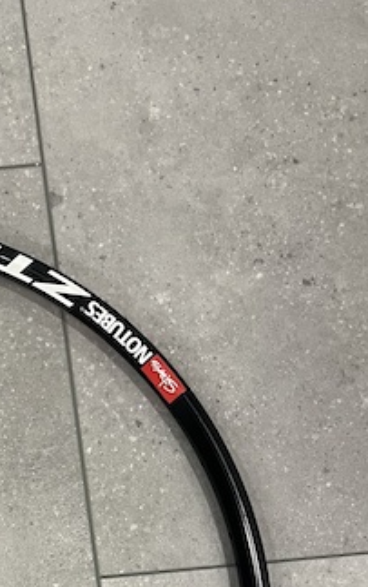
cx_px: -161
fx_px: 1089
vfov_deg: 28.3
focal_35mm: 68
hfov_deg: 17.5
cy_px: 589
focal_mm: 5.1
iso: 125
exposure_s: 1/60
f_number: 1.6
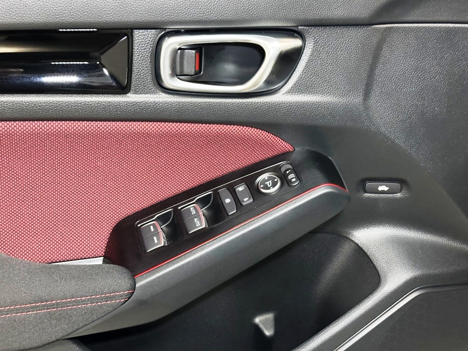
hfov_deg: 39.7
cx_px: 234
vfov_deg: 30.3
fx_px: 649
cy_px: 176
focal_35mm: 48
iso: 640
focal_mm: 6.86
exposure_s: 1/30
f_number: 1.78
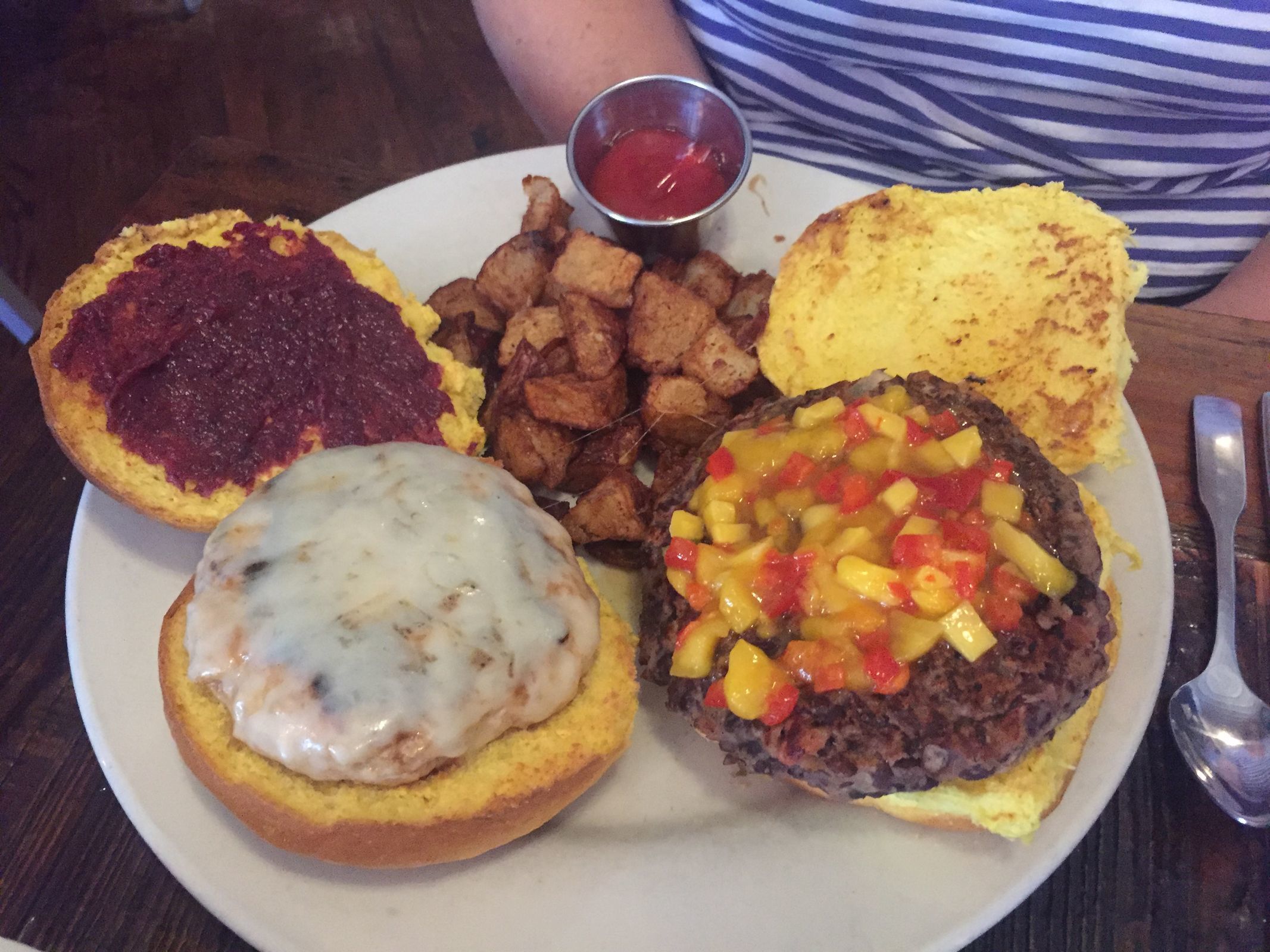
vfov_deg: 48.2
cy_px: 476
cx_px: 635
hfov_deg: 61.7
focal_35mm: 29
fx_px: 1064
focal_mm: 4.2
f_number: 2.2
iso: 400
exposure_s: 1/15
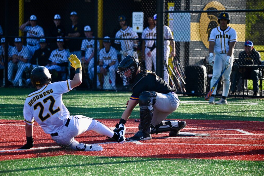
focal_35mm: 222
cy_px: 88
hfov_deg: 9.3
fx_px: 1628
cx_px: 131
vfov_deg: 6.2
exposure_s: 1/8000
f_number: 5.3
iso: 3200
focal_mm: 220
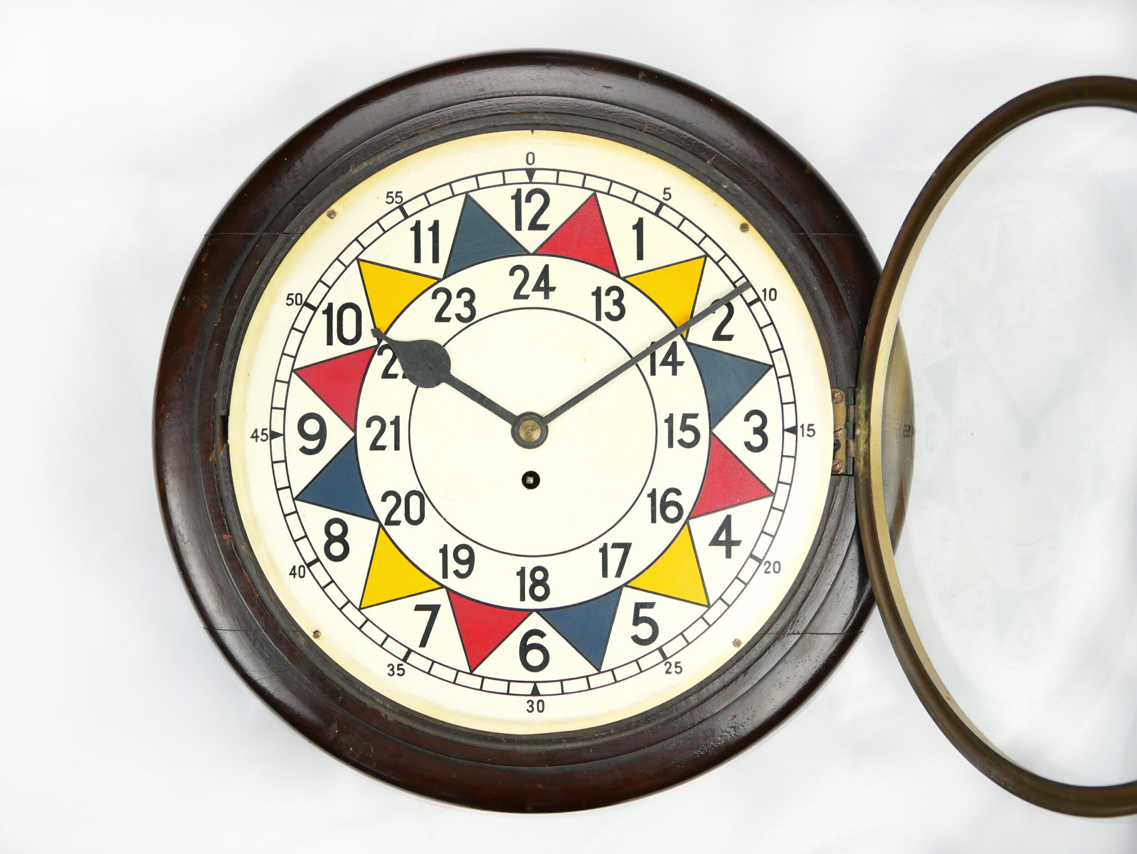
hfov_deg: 32.2
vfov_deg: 24.4
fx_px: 1972
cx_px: 568
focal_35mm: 60
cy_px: 427
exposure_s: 1/500
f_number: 2.8
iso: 800
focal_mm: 30
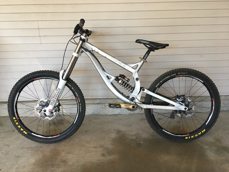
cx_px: 114
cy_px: 86
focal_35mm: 29
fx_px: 192
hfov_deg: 61.7
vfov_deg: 48.2
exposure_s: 1/30
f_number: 2.2
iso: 40
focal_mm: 4.15
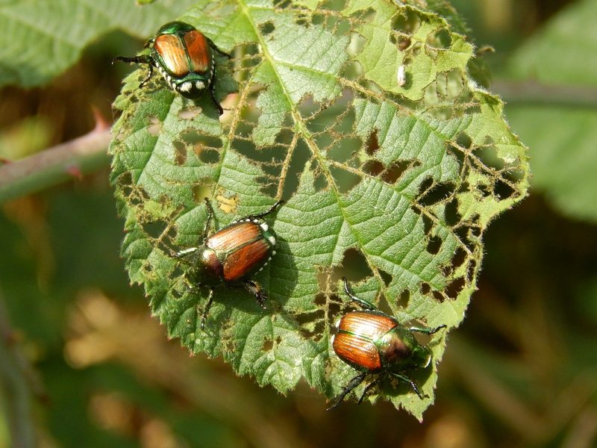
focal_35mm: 142
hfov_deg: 13.9
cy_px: 224
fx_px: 2449
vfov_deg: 10.4
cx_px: 298
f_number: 4.9
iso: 220
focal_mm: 25.3
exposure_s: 1/250
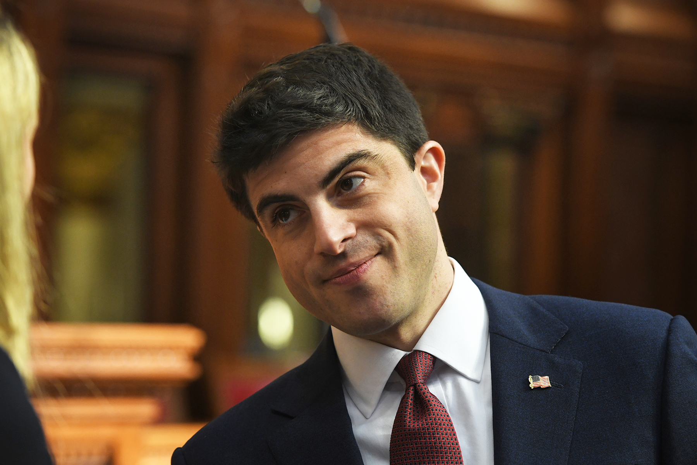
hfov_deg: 14.7
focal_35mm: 140
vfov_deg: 9.8
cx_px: 348
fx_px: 2710
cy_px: 232
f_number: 5
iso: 1600
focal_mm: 140
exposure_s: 1/125
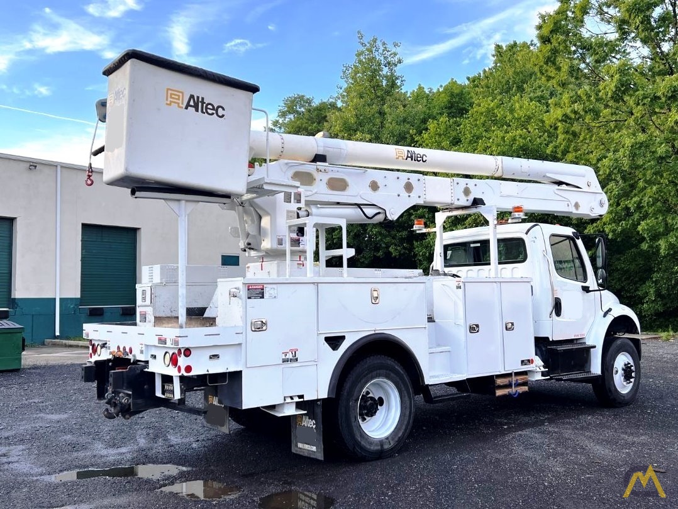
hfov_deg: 67.3
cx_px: 339
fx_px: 509
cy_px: 254
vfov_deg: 53.1
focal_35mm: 26
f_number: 1.5
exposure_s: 1/646
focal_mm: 5.7
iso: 50
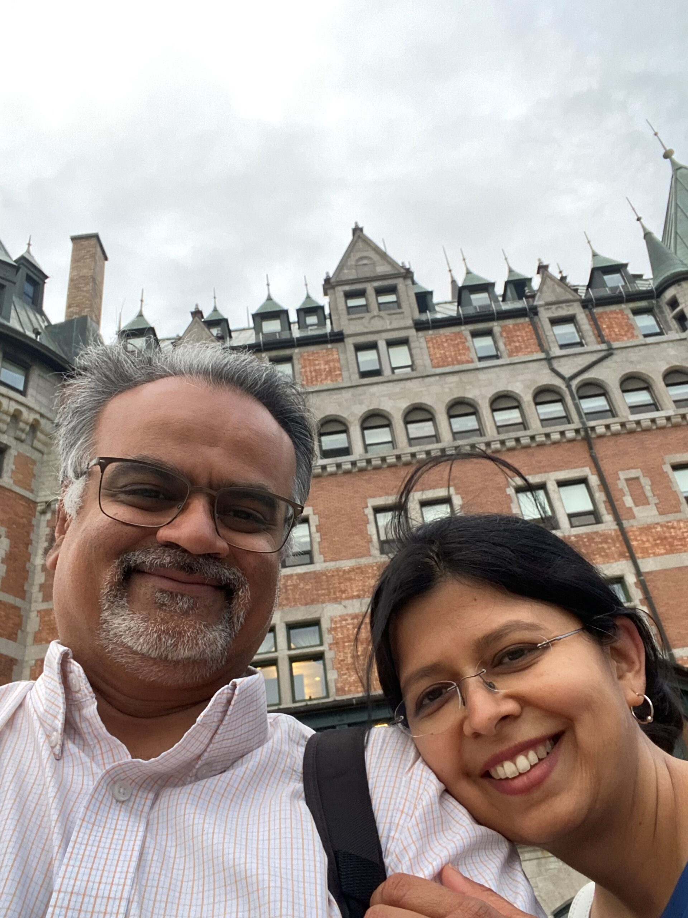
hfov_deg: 46.8
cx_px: 344
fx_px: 795
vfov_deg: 60.0
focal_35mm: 30
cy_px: 459
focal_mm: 2.71
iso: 200
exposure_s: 1/60
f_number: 2.2
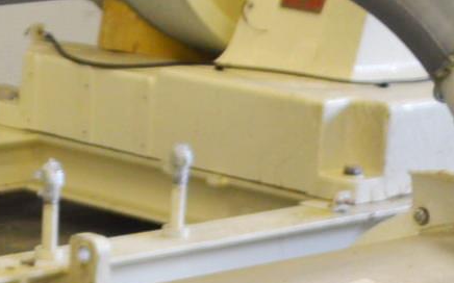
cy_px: 690
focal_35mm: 211
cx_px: 5
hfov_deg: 9.9
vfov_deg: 6.0
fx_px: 2609
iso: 400
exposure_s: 1/30
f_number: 3.8
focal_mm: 20
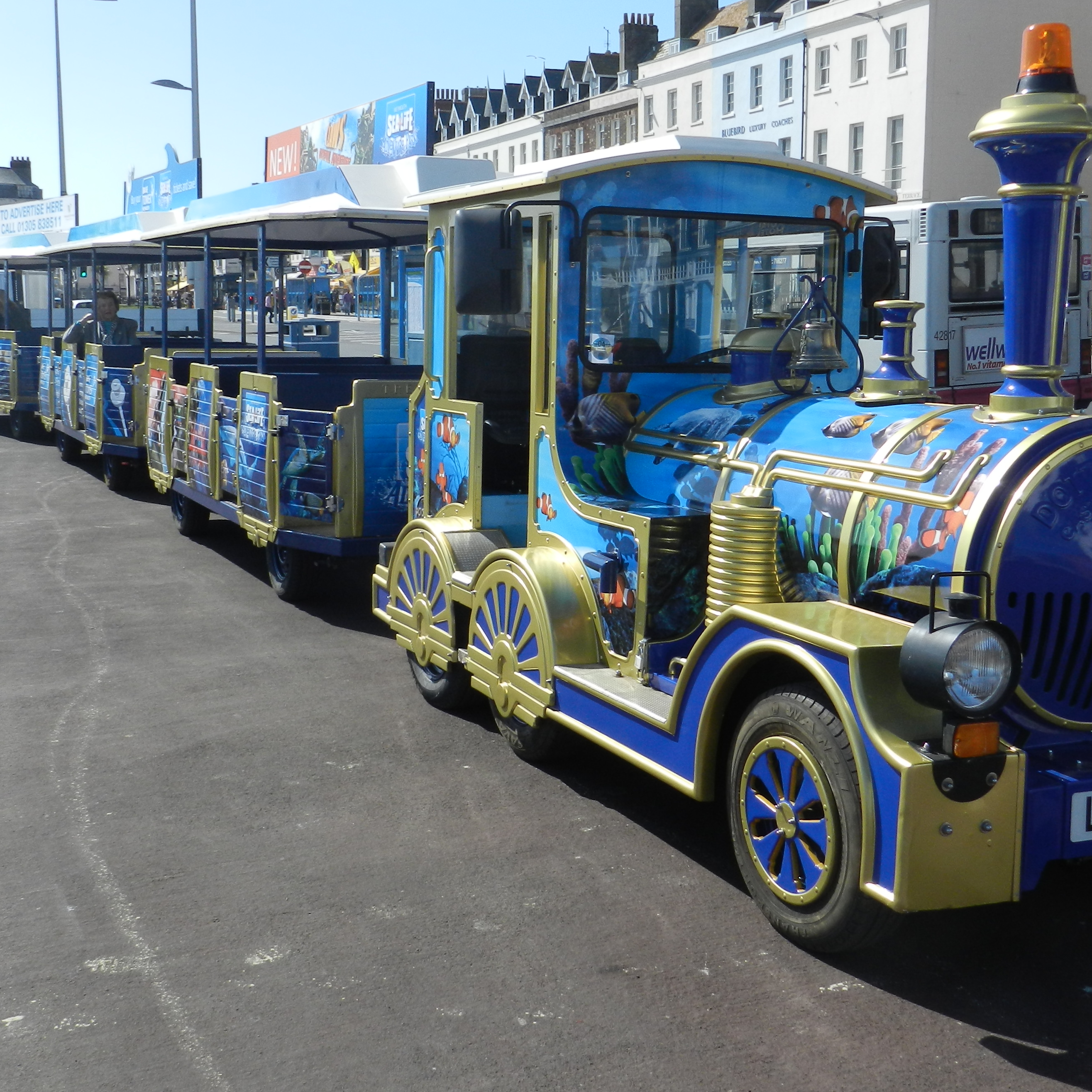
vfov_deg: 39.1
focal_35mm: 43
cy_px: 474
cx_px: 501
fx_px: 1535
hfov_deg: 39.1
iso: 160
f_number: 4
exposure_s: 1/1250
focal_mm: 5.6
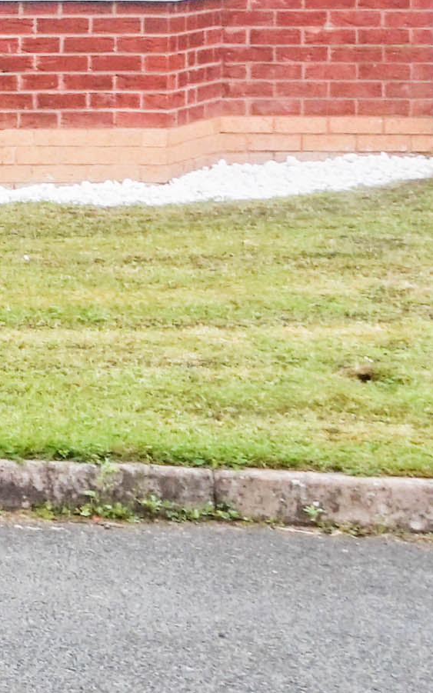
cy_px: -604
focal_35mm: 148
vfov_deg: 12.7
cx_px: -1496
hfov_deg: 6.5
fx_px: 2795
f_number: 10
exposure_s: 1/125
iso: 100
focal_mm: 16
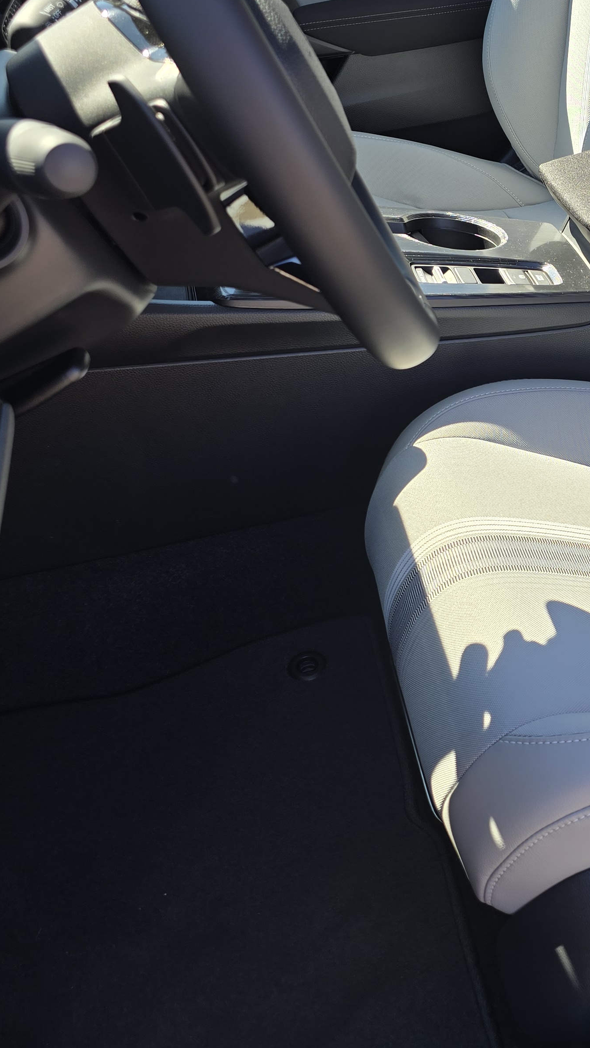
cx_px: 617
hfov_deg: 26.5
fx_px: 1168
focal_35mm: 42
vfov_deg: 48.0
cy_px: 407
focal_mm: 6.3
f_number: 1.7
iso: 12
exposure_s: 1/192
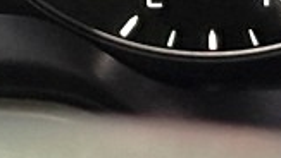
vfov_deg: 3.6
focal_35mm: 329
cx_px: -355
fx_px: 2453
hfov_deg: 6.3
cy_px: -307
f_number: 1.78
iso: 640
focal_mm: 6.86
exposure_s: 1/24
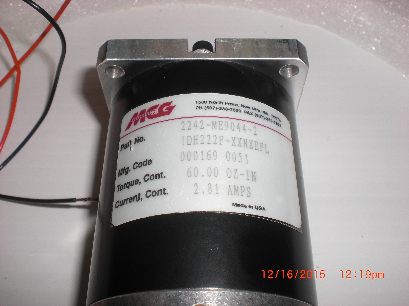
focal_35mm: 38
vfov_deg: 37.7
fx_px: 449
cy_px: 153
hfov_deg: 49.0
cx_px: 204
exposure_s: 1/60
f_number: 5.6
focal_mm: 6.3
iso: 64
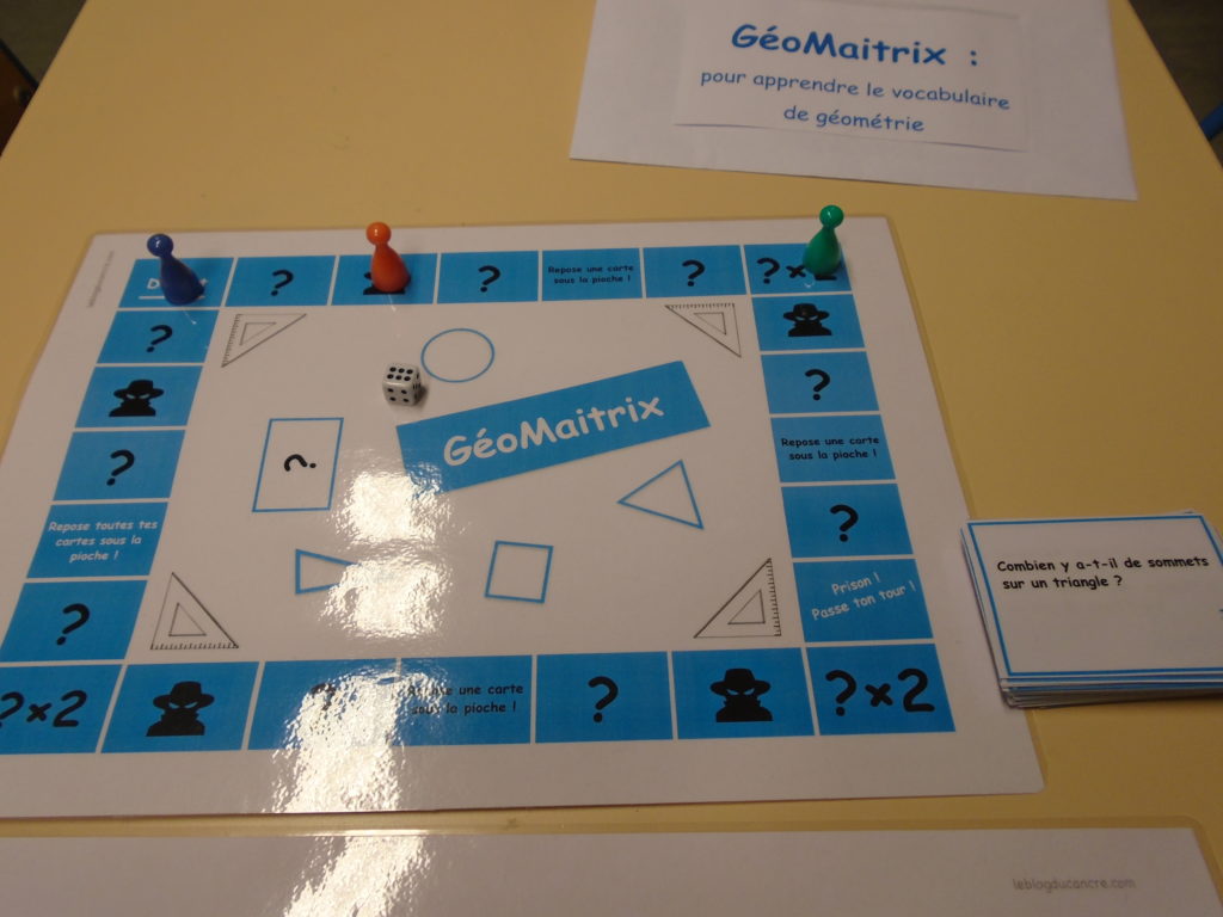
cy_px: 458
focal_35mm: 26
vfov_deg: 53.1
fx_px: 919
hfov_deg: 67.3
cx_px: 612
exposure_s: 1/30
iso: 100
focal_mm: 4.6
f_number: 3.2
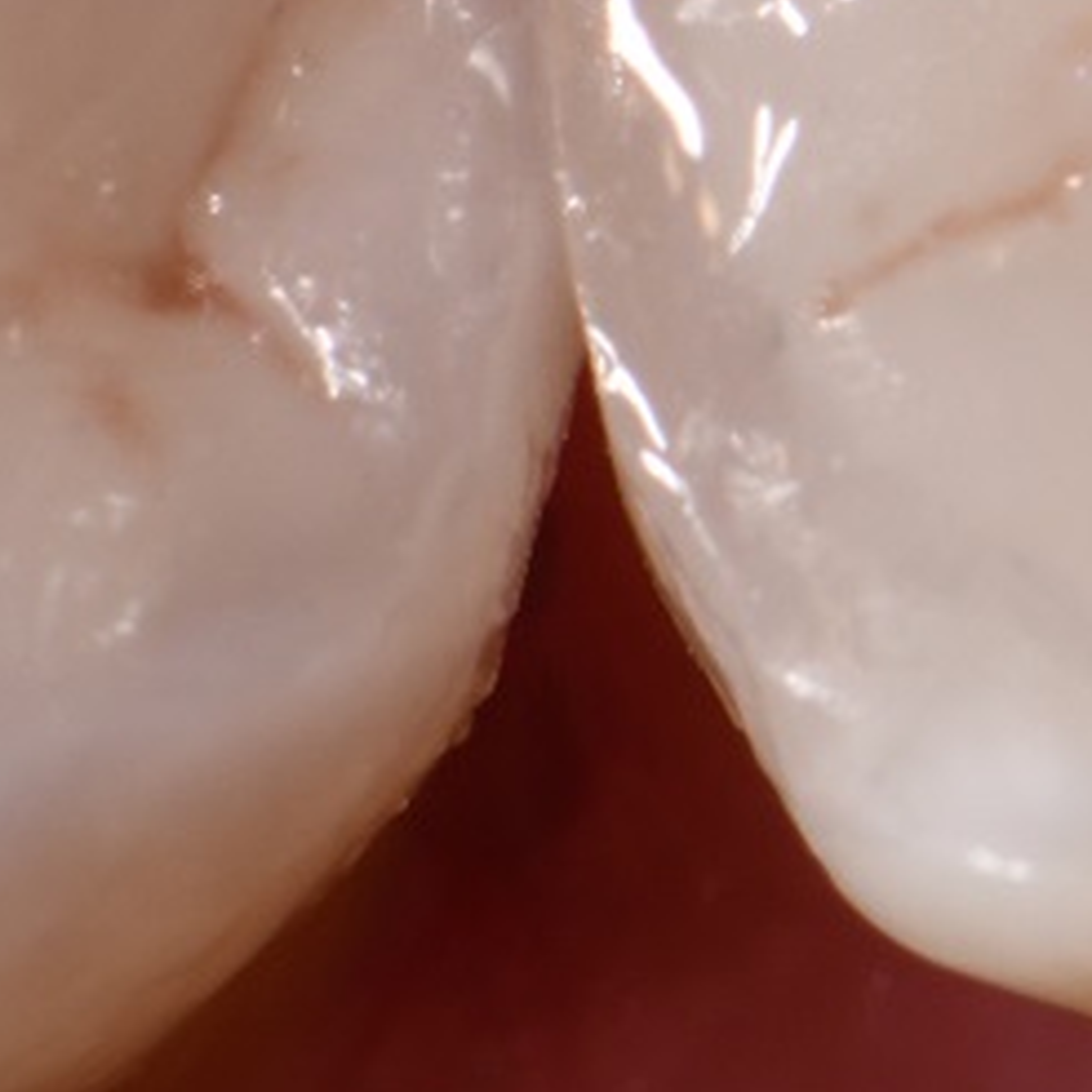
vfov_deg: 2.4
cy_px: -191
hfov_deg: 2.4
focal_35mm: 733
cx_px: 559
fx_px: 26161
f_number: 32
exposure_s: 1/160
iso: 200
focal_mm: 105
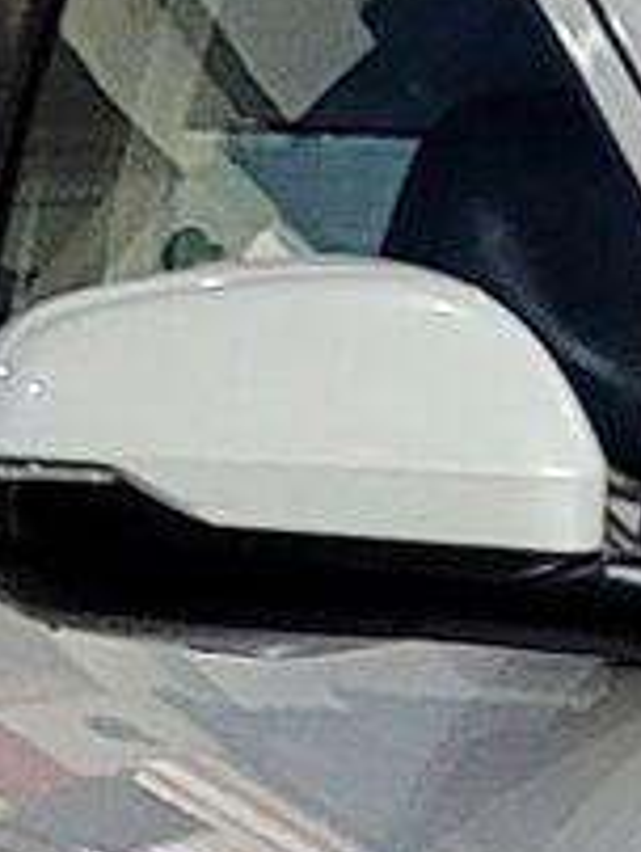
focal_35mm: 263
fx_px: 6480
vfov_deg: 7.3
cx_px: 2349
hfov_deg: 5.2
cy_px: 1518
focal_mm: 5.4
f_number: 1.8
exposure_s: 1/120
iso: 320
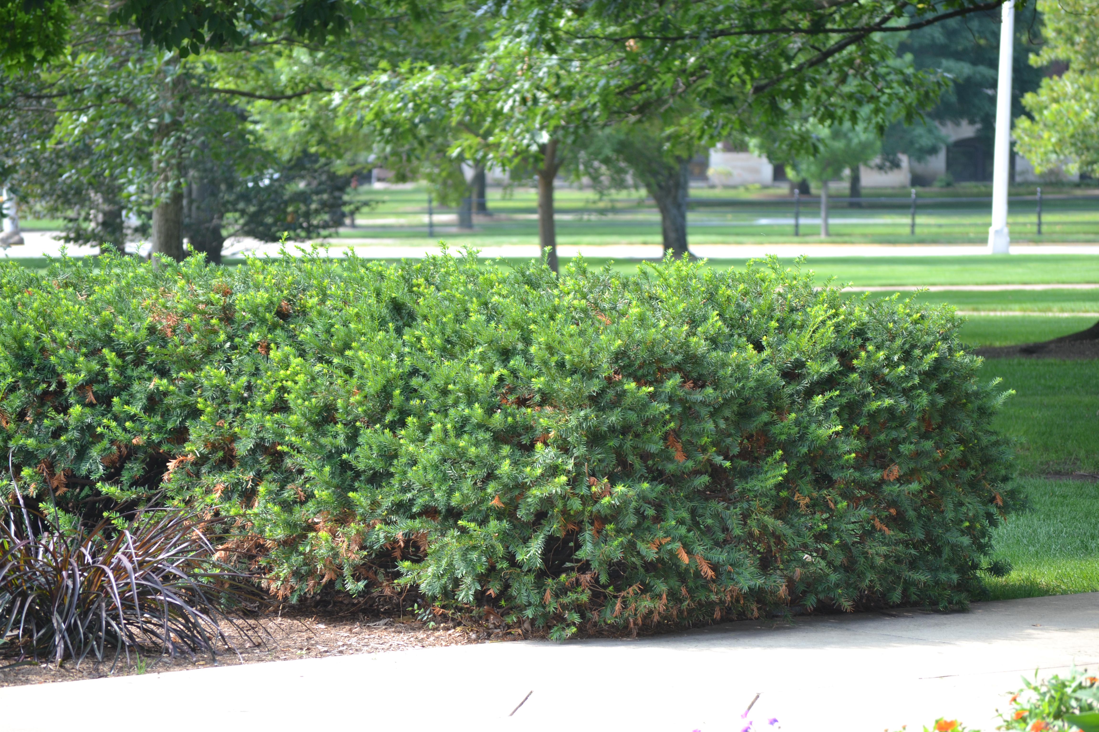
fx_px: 4670
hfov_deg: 13.4
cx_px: 550
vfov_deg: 9.0
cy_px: 366
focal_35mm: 153
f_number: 5.6
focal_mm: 102
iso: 220
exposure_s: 1/125
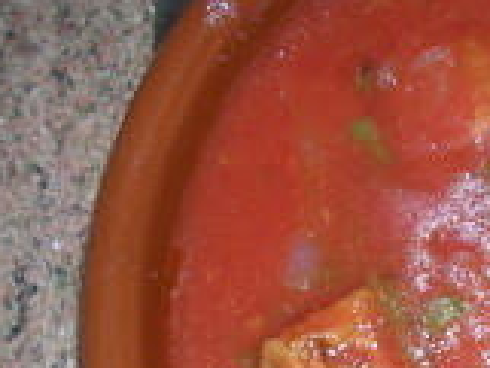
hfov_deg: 18.5
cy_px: 327
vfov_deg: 14.8
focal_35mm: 99
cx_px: 627
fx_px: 1402
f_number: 2.8
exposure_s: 1/60.1
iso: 50
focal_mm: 5.8
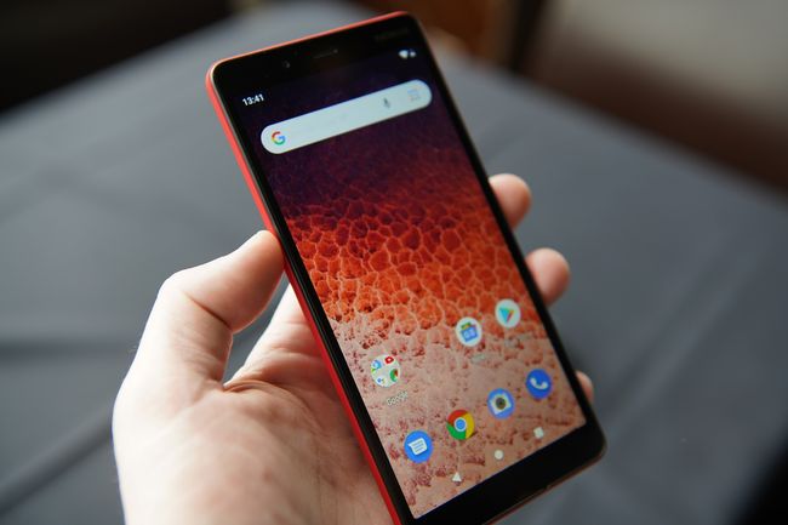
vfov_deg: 30.8
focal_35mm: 44
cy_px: 262
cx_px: 394
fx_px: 952
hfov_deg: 45.0
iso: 320
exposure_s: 1/60
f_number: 4
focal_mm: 43.5
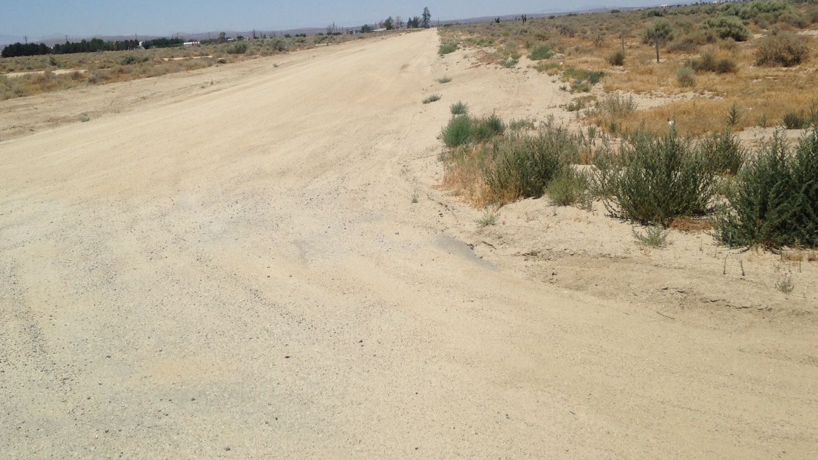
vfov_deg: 26.9
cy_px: 152
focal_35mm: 44
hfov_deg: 46.3
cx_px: 360
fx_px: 954
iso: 50
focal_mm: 4.12
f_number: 2.4
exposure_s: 1/3623
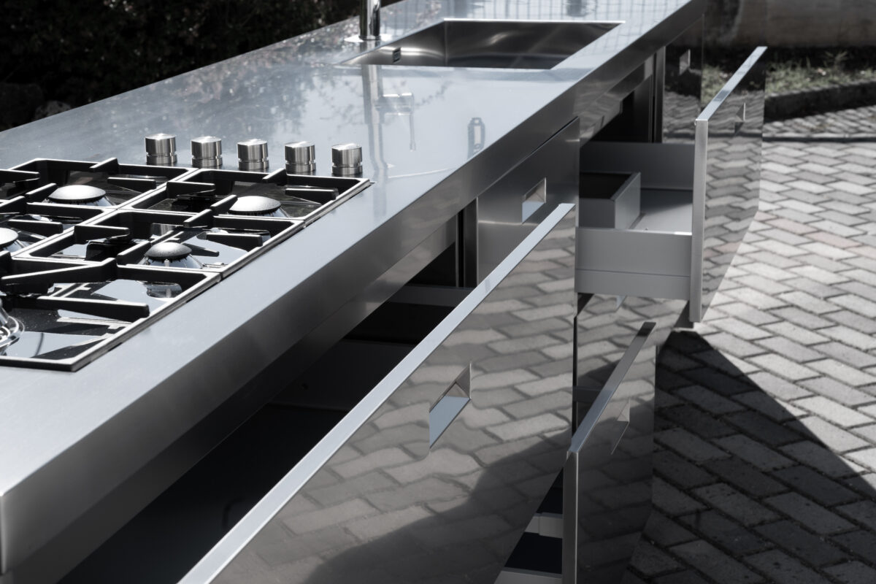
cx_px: 438
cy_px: 292
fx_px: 1703
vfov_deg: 19.5
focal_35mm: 70
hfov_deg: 28.8
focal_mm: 70
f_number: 11
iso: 200
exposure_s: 1/160
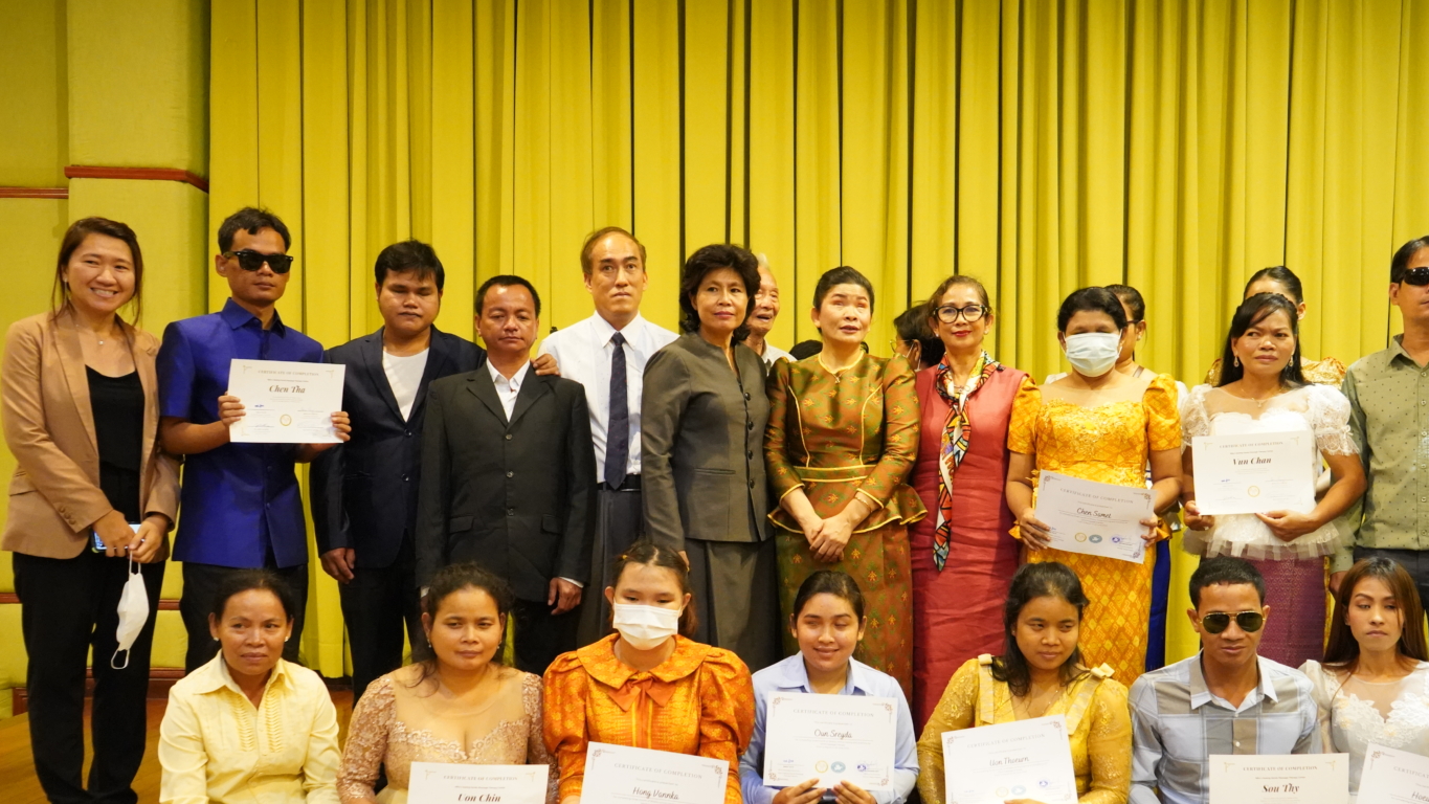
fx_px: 1250
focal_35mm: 33
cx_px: 796
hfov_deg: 59.3
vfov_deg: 35.3
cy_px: 532
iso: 12800
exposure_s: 1/30
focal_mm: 28
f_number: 5.6
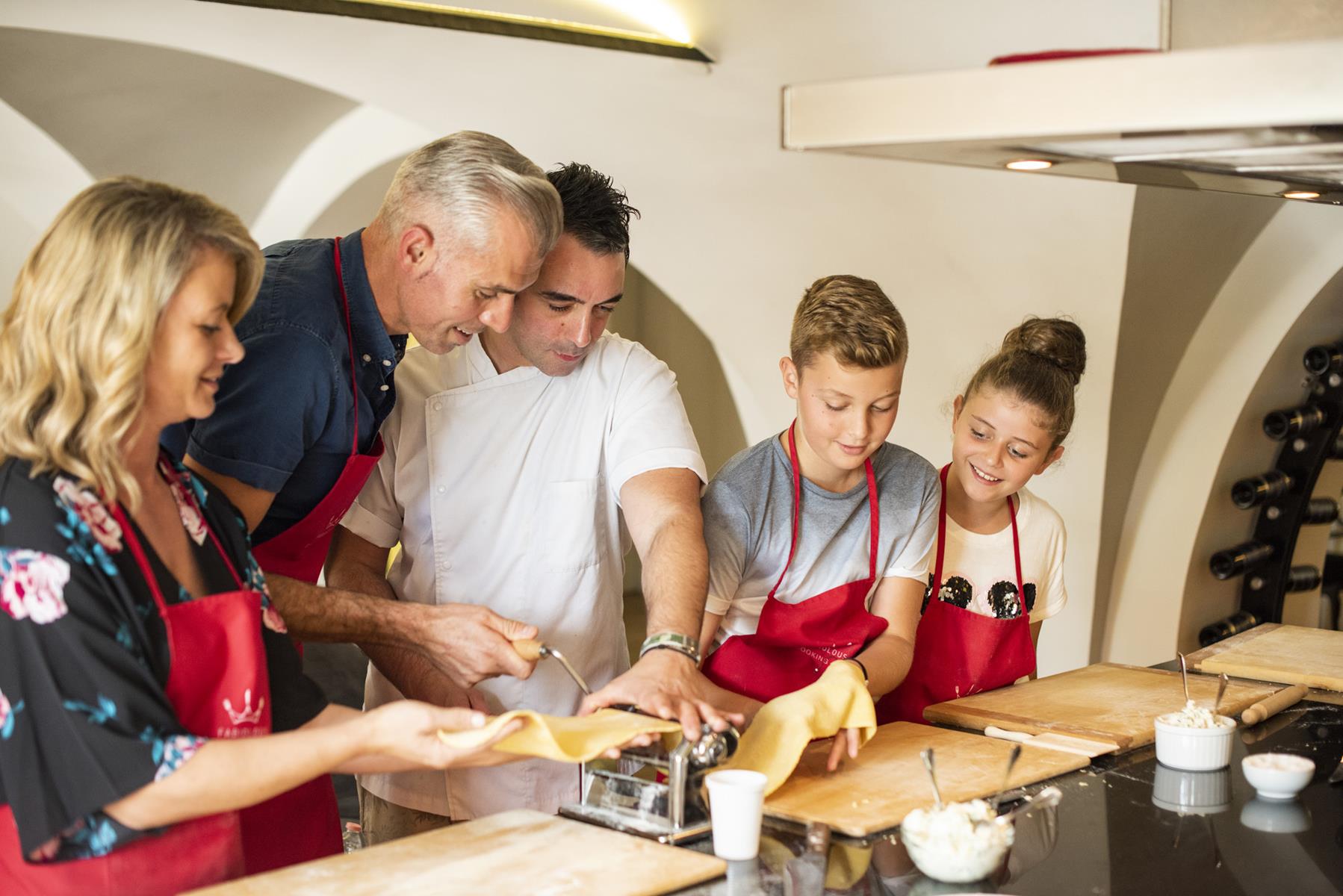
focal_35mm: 50
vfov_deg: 27.0
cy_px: 448
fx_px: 1866
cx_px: 672
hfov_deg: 39.6
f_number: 2.5
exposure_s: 1/200
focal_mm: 50
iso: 1250
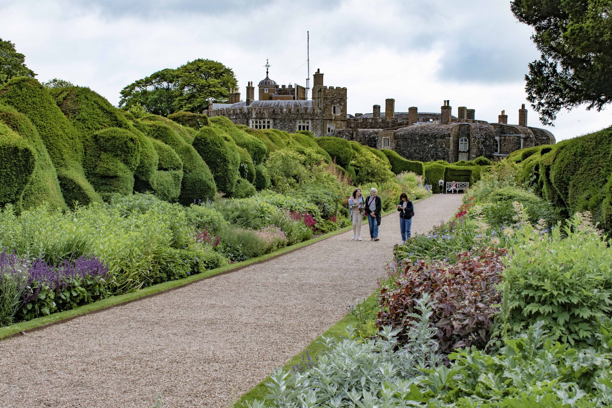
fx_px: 816
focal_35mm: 48
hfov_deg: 41.1
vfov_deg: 28.1
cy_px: 204
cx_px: 306
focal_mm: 32
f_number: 11
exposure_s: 1/500
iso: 400
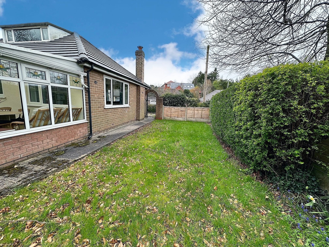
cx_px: 164
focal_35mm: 14
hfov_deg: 102.1
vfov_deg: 85.7
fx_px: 133
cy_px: 124
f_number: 2.2
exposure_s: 1/131
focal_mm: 2.22
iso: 40
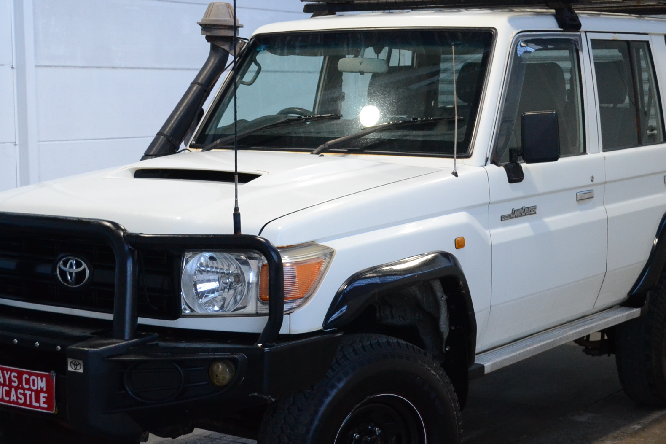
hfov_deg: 28.8
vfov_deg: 19.4
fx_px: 1295
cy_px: 248
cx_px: 350
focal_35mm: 70
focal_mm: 32
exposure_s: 1/250
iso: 1600
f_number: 4.8
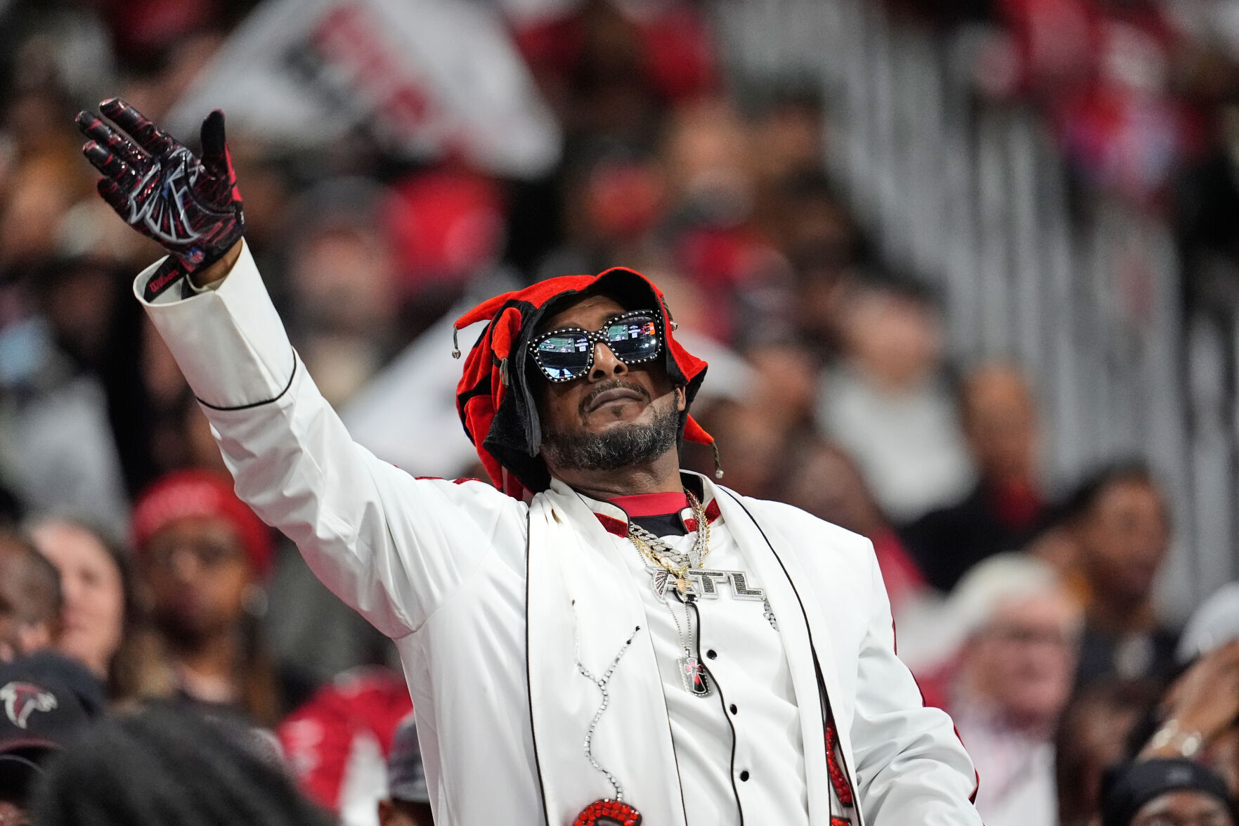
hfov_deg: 5.2
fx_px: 13764
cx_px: 620
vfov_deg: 3.4
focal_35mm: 400
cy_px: 413
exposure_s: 1/2000
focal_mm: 400
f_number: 2.8
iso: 5000
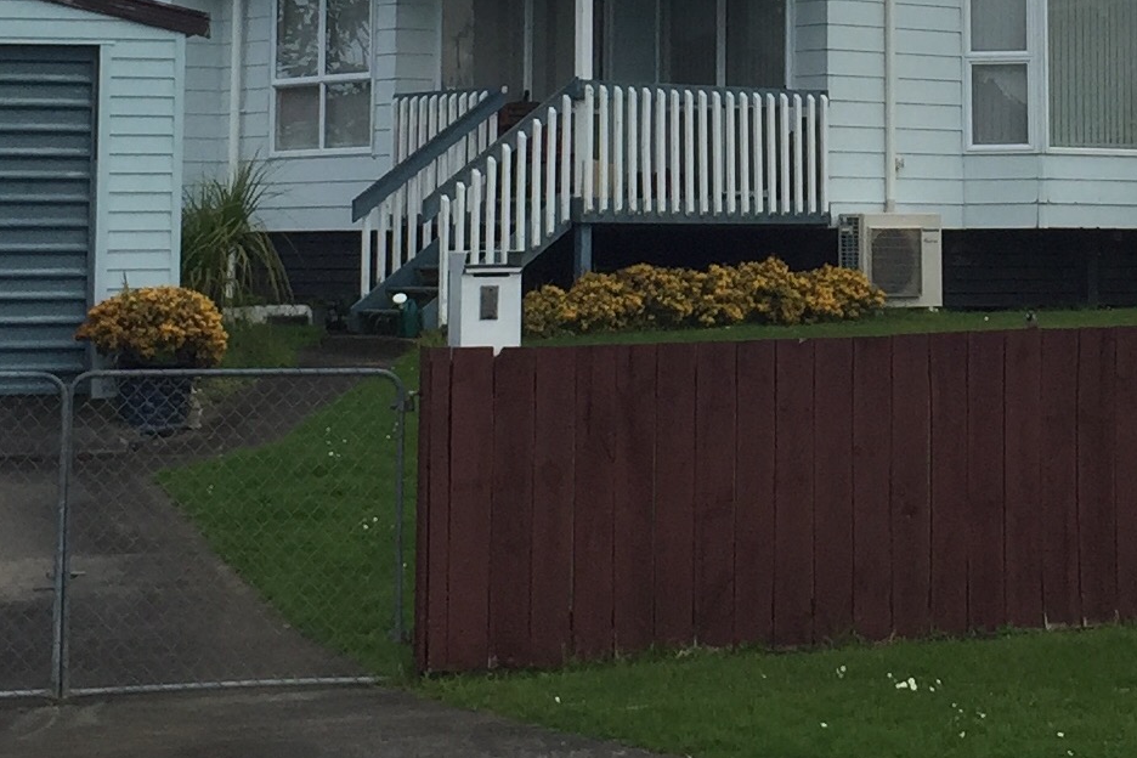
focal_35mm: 106
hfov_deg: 19.1
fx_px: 3348
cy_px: -103
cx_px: 916
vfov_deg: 12.7
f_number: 2.2
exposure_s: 1/775
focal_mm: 4.15
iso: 32
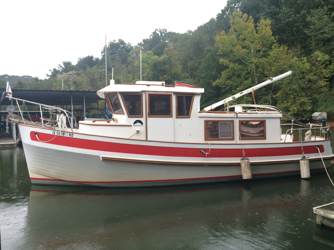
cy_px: 125
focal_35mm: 29
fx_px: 280
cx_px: 167
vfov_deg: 48.2
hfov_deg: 61.7
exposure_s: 1/120
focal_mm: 4.15
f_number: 2.2
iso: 40
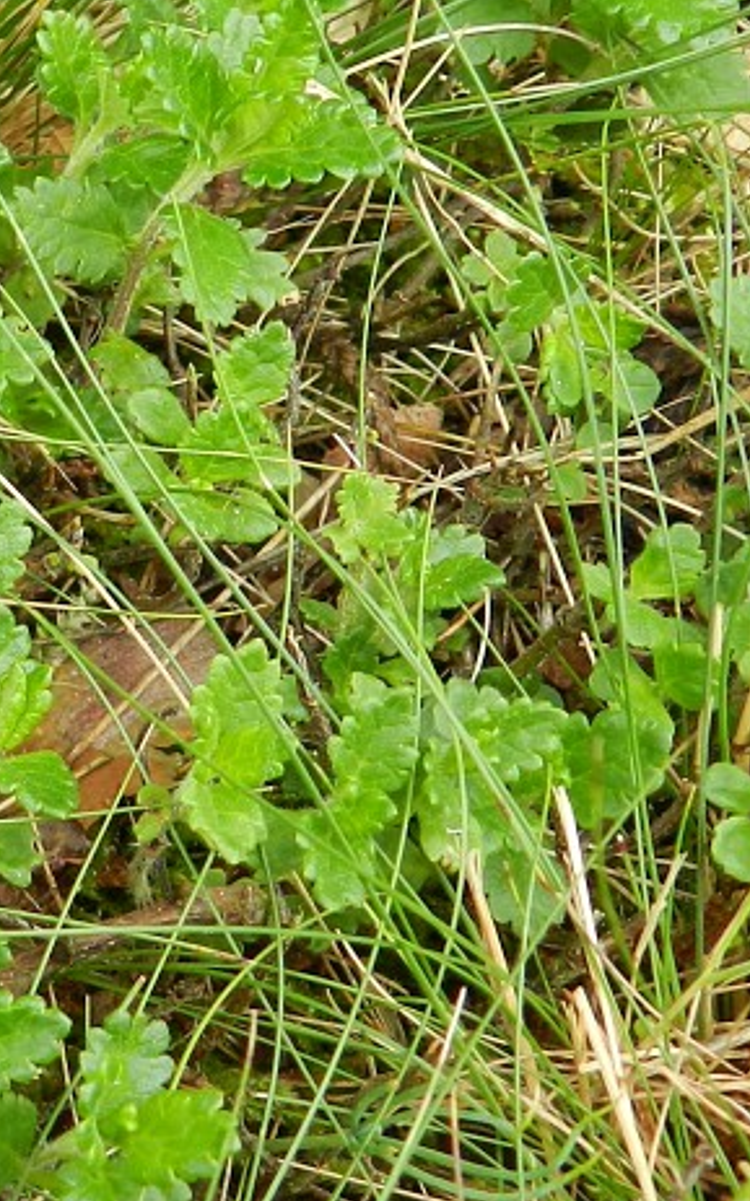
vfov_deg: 23.5
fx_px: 2881
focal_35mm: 88
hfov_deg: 14.1
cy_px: 482
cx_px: -280
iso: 160
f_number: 3.7
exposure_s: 1/100
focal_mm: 5.6
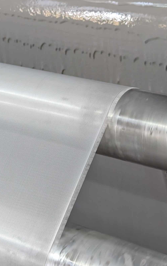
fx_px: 604
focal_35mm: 83
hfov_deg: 15.7
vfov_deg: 24.9
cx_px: 122
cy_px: 128
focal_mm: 6.9
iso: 403
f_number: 1.68
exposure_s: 1/100
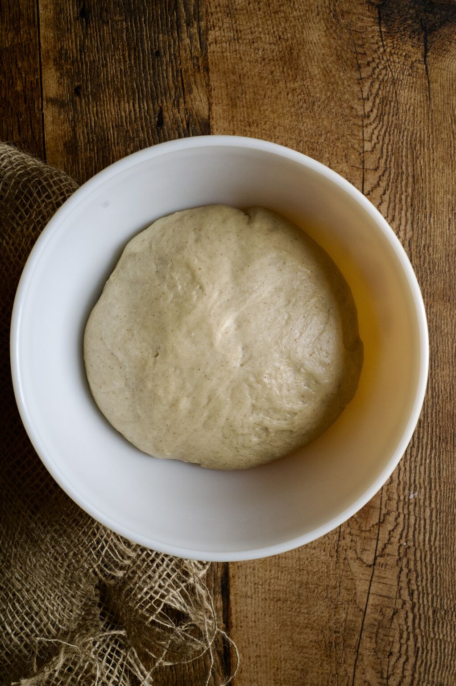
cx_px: 228
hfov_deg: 27.0
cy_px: 343
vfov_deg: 39.6
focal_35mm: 50
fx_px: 951
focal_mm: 50
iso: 1100
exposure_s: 1/60
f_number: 8
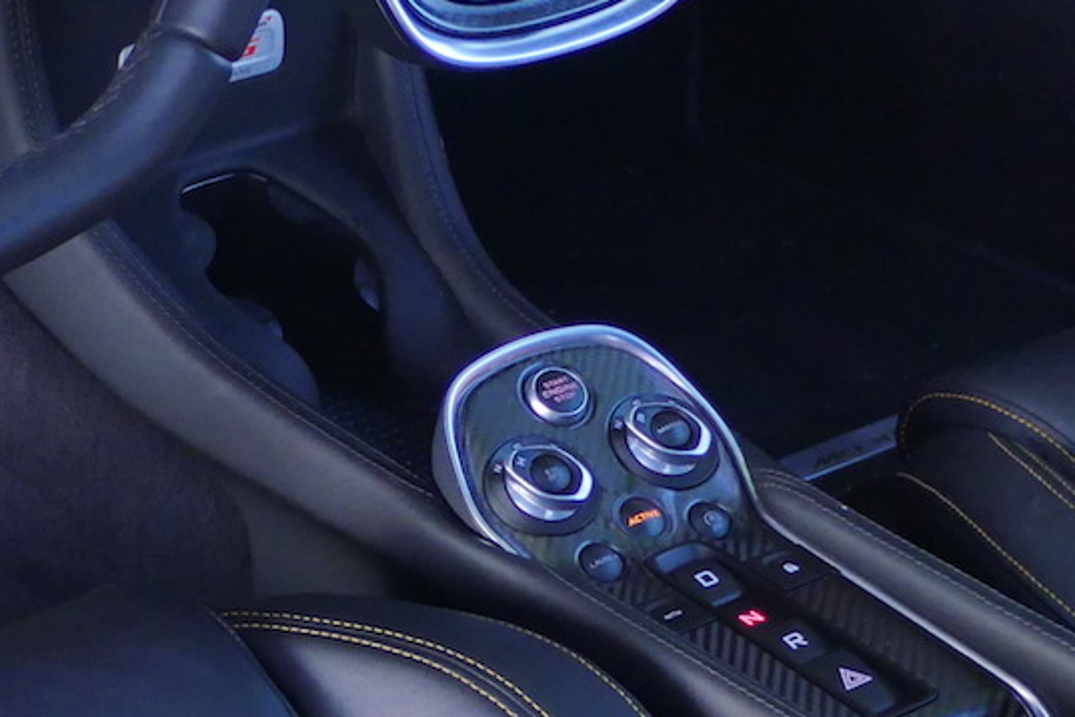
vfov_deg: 12.5
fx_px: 3225
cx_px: 362
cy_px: 15
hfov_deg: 18.9
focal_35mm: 108
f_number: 3.5
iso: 800
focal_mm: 14
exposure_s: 1/60
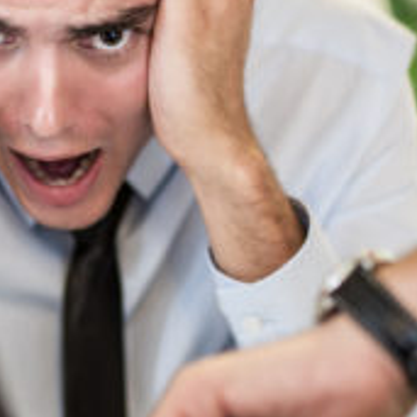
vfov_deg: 11.7
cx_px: 117
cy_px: 167
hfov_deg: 11.7
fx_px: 2031
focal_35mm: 149
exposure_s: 1/80
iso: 200
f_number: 1.4
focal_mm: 50
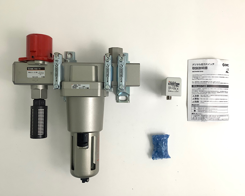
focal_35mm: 33
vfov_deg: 44.5
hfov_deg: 54.2
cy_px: 96
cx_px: 132
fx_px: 239
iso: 80
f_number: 2.4
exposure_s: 1/100
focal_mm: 3.3
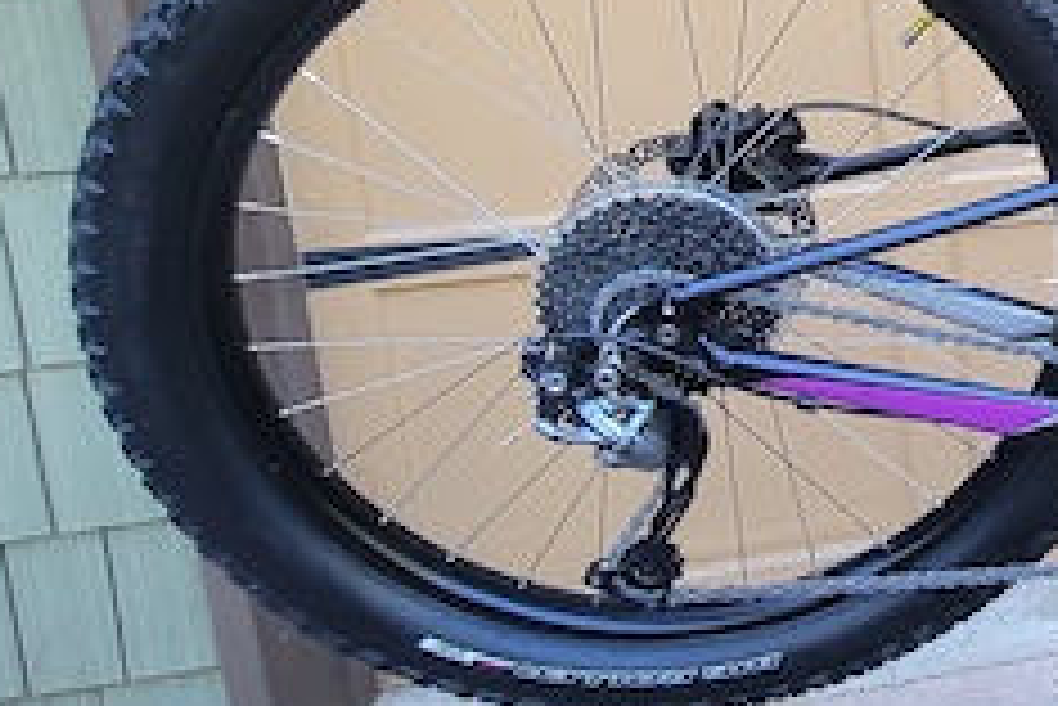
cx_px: 1373
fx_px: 1353
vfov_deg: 26.8
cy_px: -76
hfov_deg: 32.3
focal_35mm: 46
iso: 160
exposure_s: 1/60
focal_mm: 2.2
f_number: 2.2
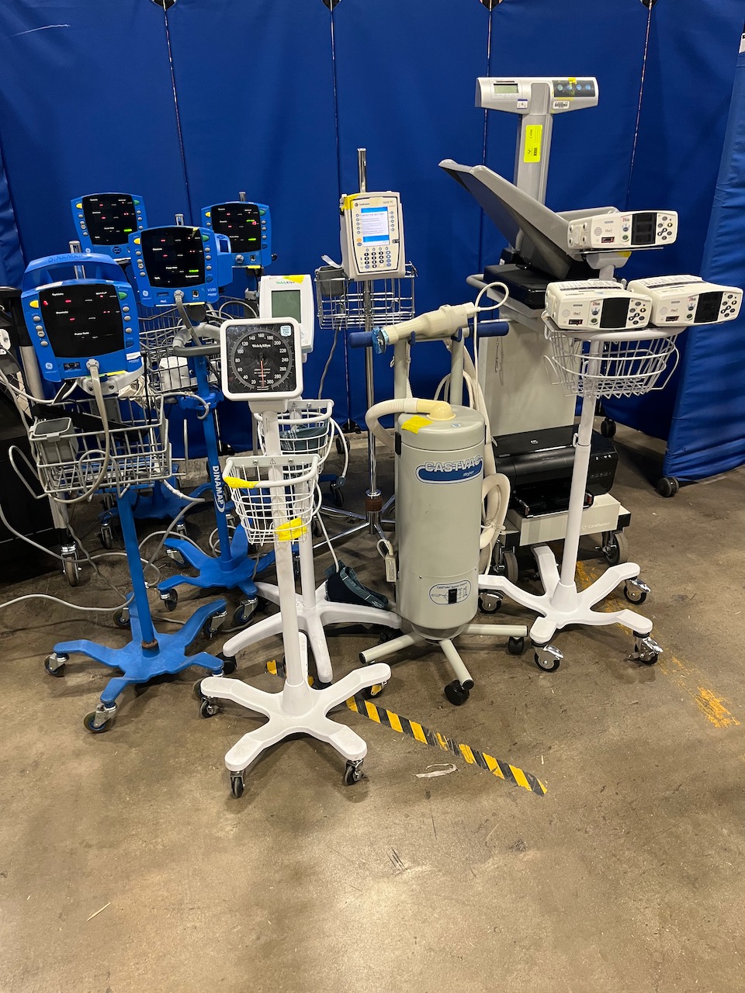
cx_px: 372
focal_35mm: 26
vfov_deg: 67.3
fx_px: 746
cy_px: 496
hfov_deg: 53.1
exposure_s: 1/60
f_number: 1.6
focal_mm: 5.1
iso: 250
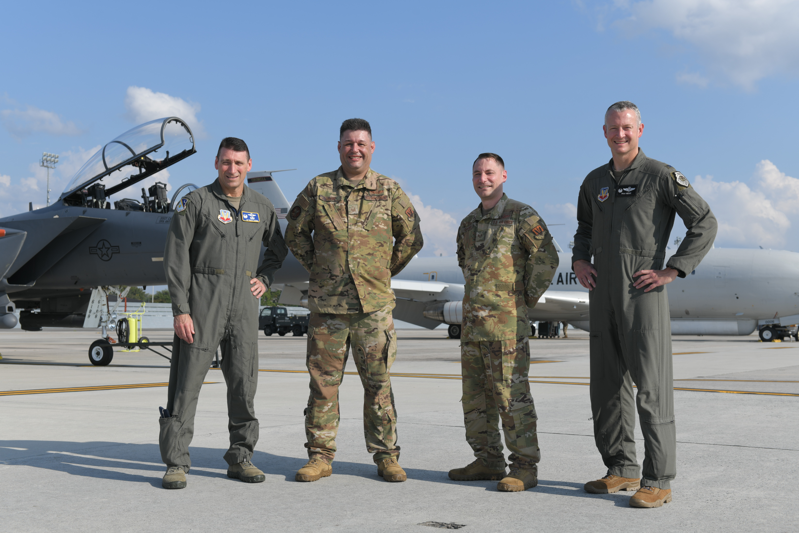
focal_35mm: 48
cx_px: 400
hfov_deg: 41.1
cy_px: 266
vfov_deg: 28.1
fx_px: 1065
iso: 64
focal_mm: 48
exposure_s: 1/200
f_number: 8
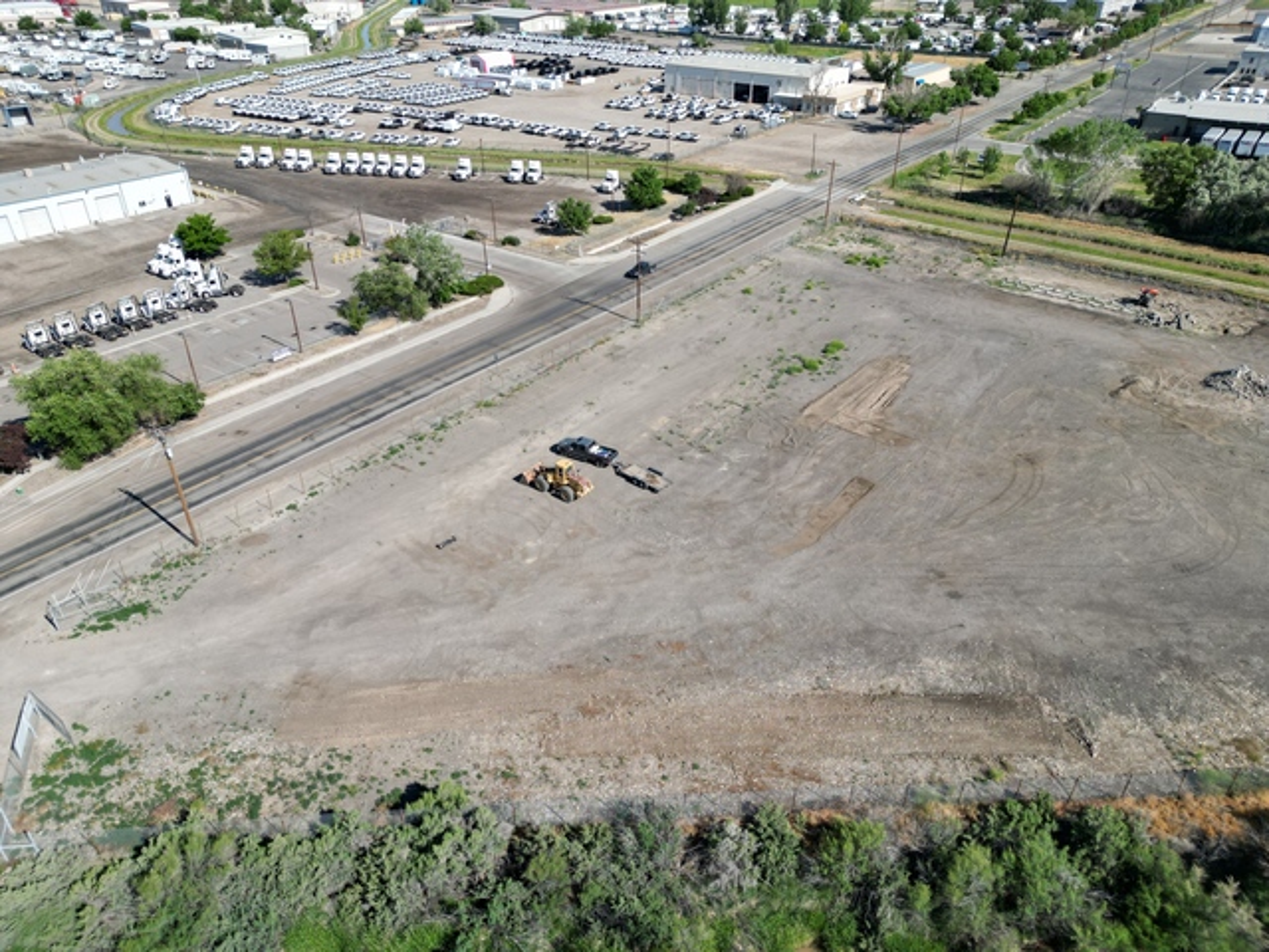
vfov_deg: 56.8
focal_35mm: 24
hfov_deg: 71.6
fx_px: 880
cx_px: 634
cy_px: 476
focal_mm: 6.72
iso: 110
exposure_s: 1/2500
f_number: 1.7
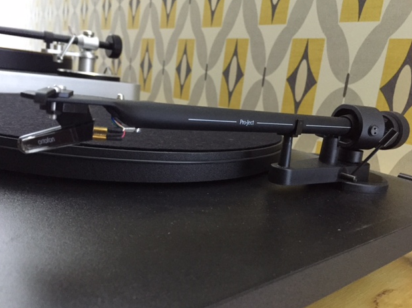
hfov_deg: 60.0
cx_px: 201
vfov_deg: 46.8
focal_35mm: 30
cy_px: 152
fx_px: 357
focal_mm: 4.15
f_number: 2.2
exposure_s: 1/17
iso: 320
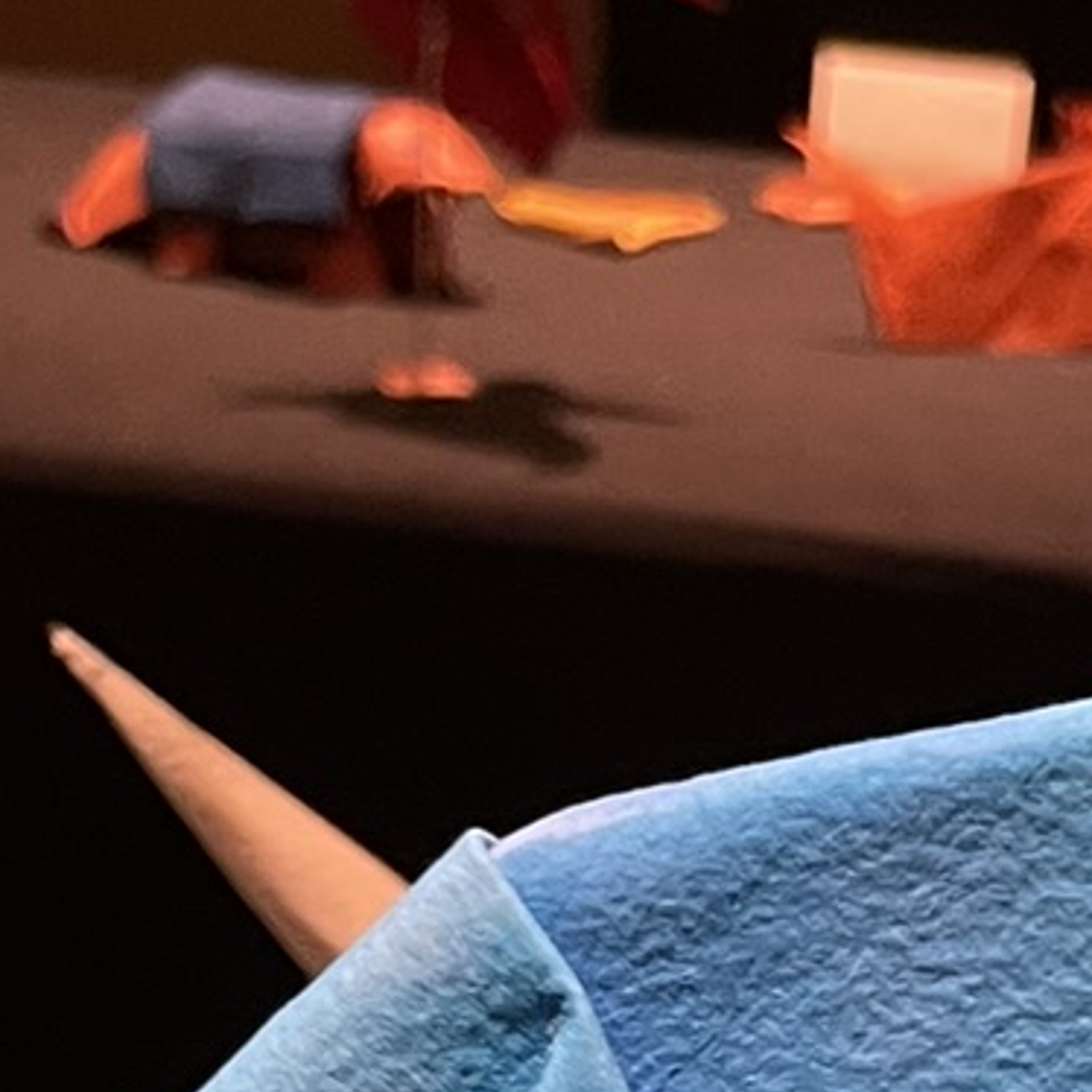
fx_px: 4497
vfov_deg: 12.2
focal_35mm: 126
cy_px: 2210
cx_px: 1235
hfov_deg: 13.5
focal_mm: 4.2
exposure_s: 1/60
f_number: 1.6
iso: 250
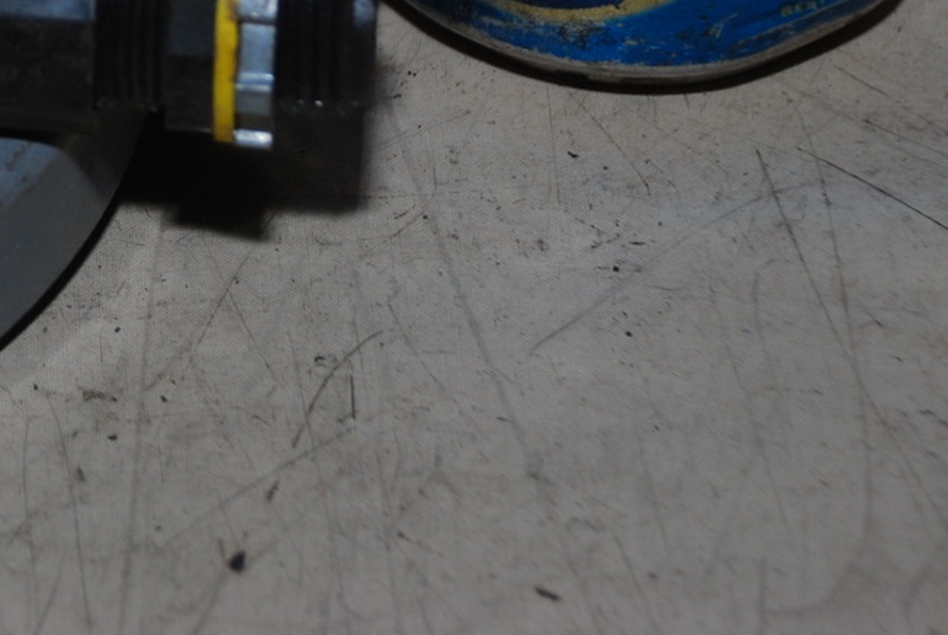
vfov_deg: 5.3
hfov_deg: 7.9
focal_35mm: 258
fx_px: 6801
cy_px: -295
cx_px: -248
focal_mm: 58
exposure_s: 1/60
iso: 200
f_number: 5.3
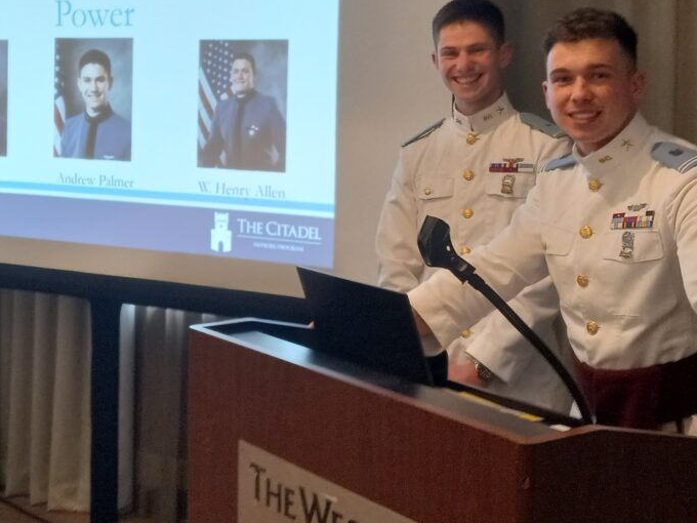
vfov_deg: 23.7
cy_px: 119
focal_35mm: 61
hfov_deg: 31.6
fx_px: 1228
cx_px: 278
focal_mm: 3.94
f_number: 1.8
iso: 200
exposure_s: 1/60
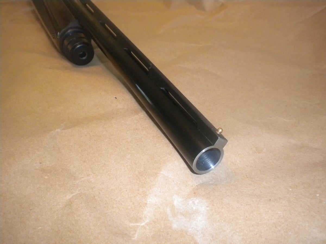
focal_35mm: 35
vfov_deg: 40.7
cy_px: 122
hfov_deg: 52.6
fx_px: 330
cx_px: 163
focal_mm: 6.3
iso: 400
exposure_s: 1/30
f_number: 4.6
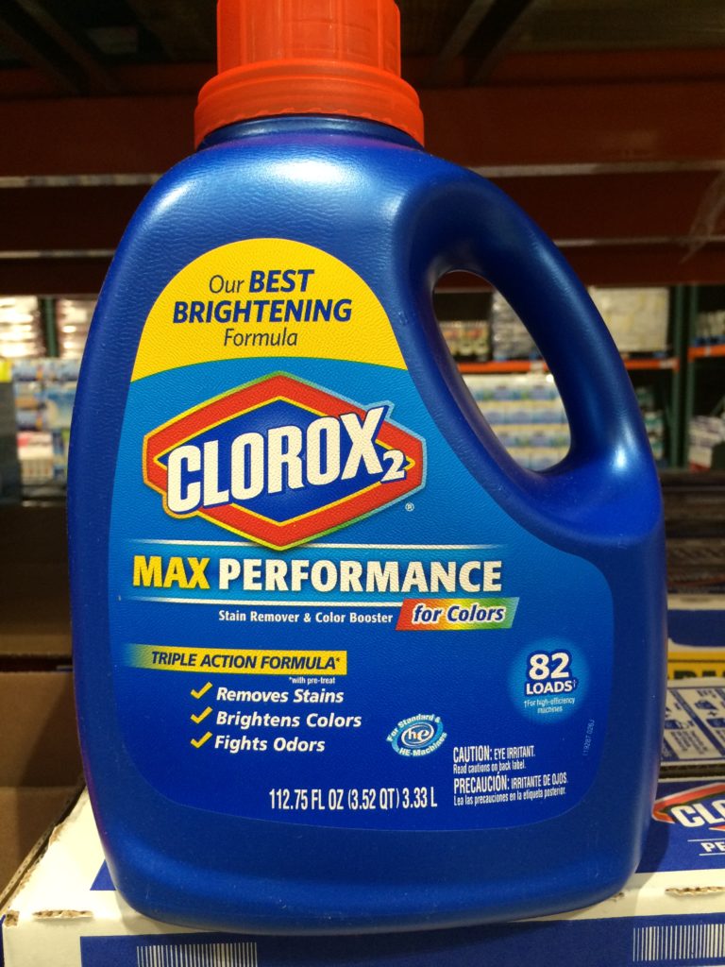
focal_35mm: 29
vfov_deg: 61.7
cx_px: 362
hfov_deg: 48.2
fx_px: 810
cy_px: 484
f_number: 2.2
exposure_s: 1/30
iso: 160
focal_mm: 4.15
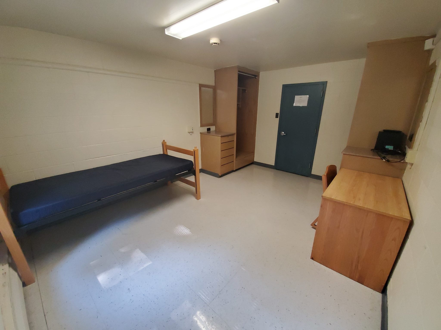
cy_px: 165
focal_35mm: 13
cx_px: 220
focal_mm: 1.8
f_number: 2.2
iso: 500
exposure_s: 1/59
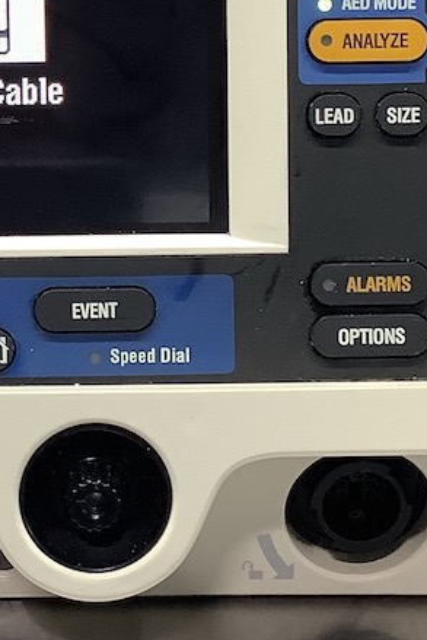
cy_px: 261
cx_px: 115
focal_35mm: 94
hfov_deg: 14.5
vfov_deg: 21.6
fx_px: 1671
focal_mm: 3.3
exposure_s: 1/60
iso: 125
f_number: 2.4
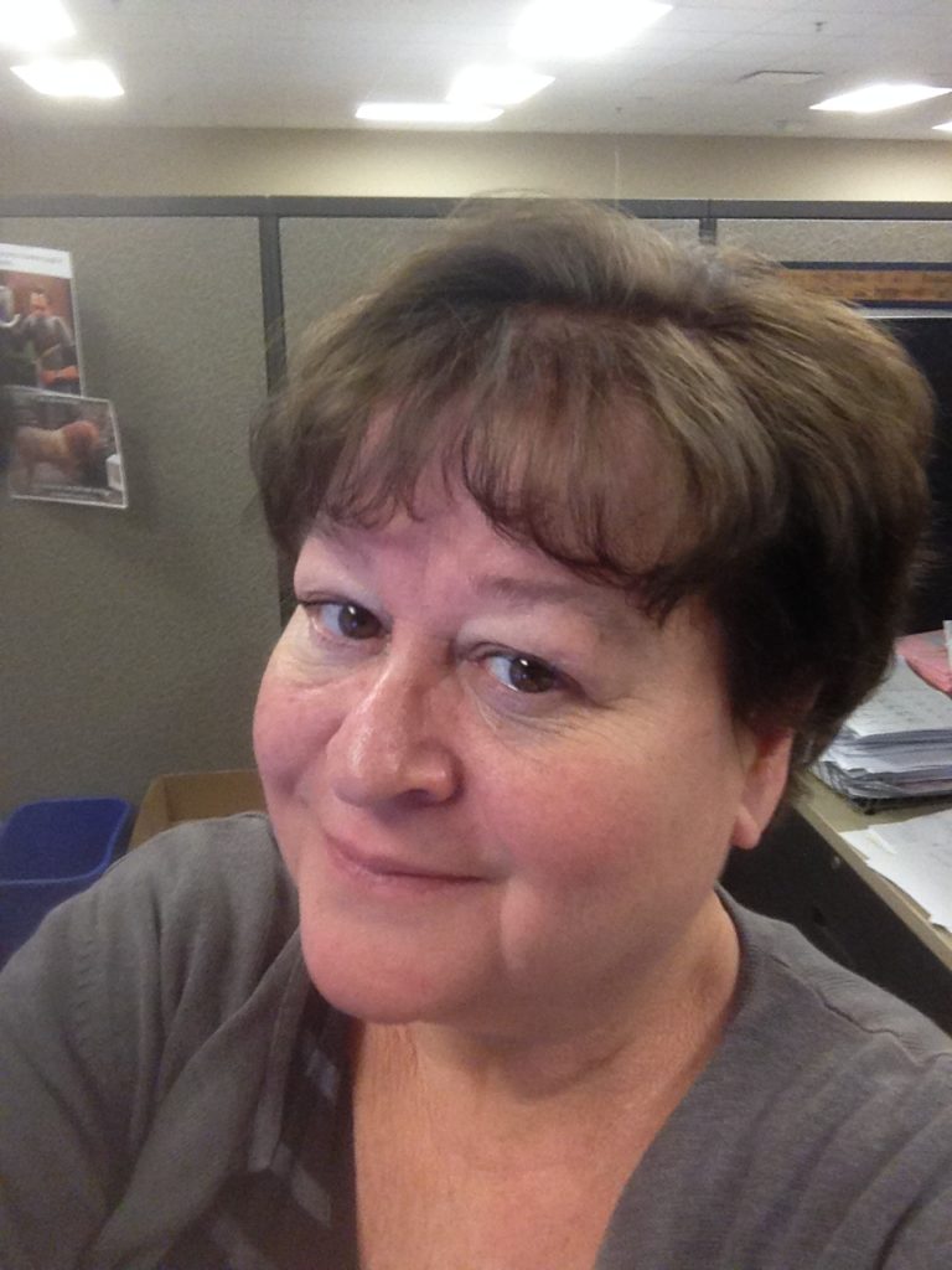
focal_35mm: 33
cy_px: 635
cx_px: 476
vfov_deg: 55.4
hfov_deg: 42.9
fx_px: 1210
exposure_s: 1/30
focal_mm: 2.15
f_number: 2.4
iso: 200
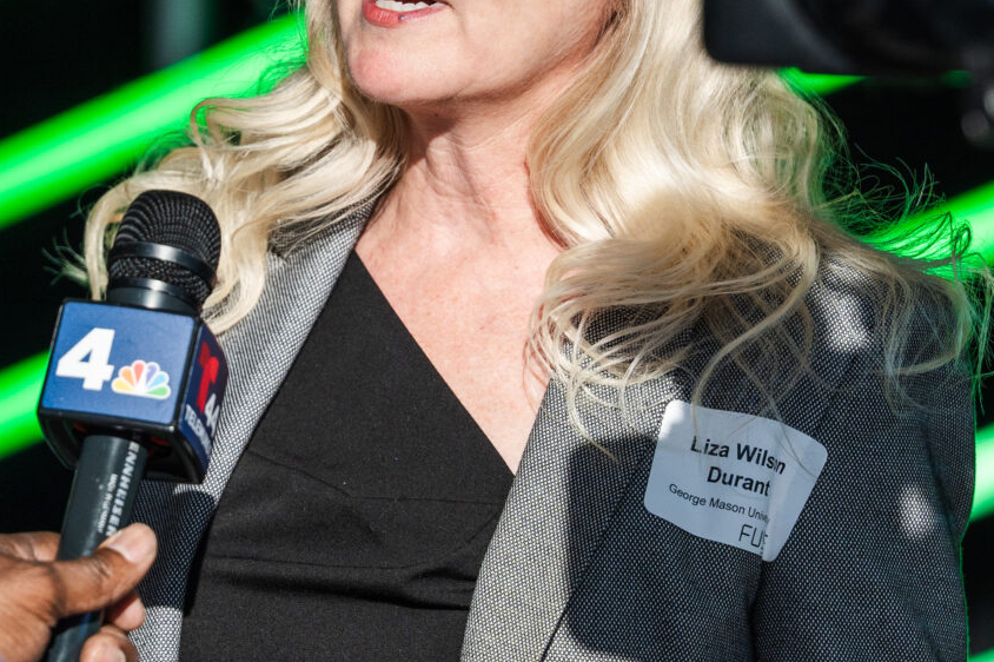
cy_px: 167
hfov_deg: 6.2
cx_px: 399
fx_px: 9246
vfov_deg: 4.1
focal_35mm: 335
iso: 400
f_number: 3.5
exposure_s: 1/2000
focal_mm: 138
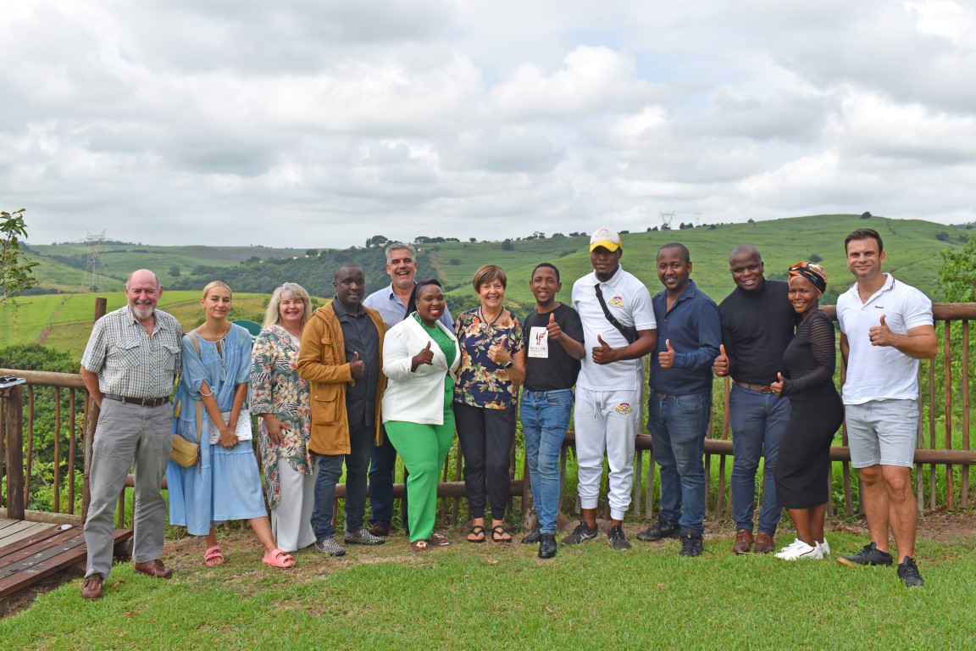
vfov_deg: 38.4
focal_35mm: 34
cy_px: 326
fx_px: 935
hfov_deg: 55.1
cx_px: 488
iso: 100
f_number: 9
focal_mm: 23
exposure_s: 1/200
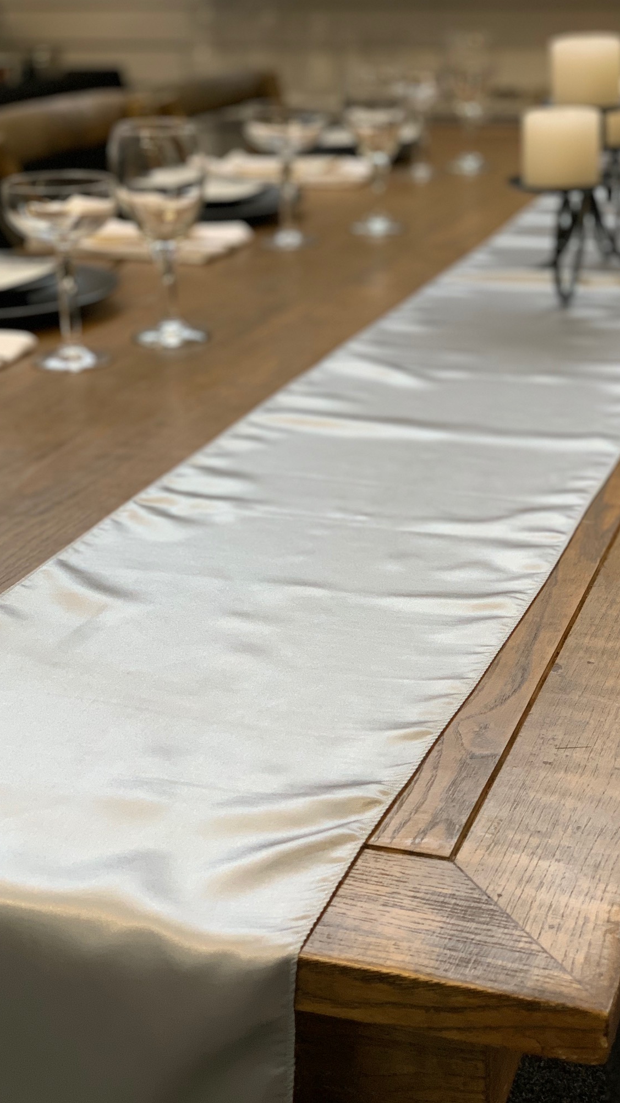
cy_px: 549
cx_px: 365
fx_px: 1666
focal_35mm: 57
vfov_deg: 36.6
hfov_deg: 21.1
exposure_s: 1/122
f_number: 2.4
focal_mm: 6
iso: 100
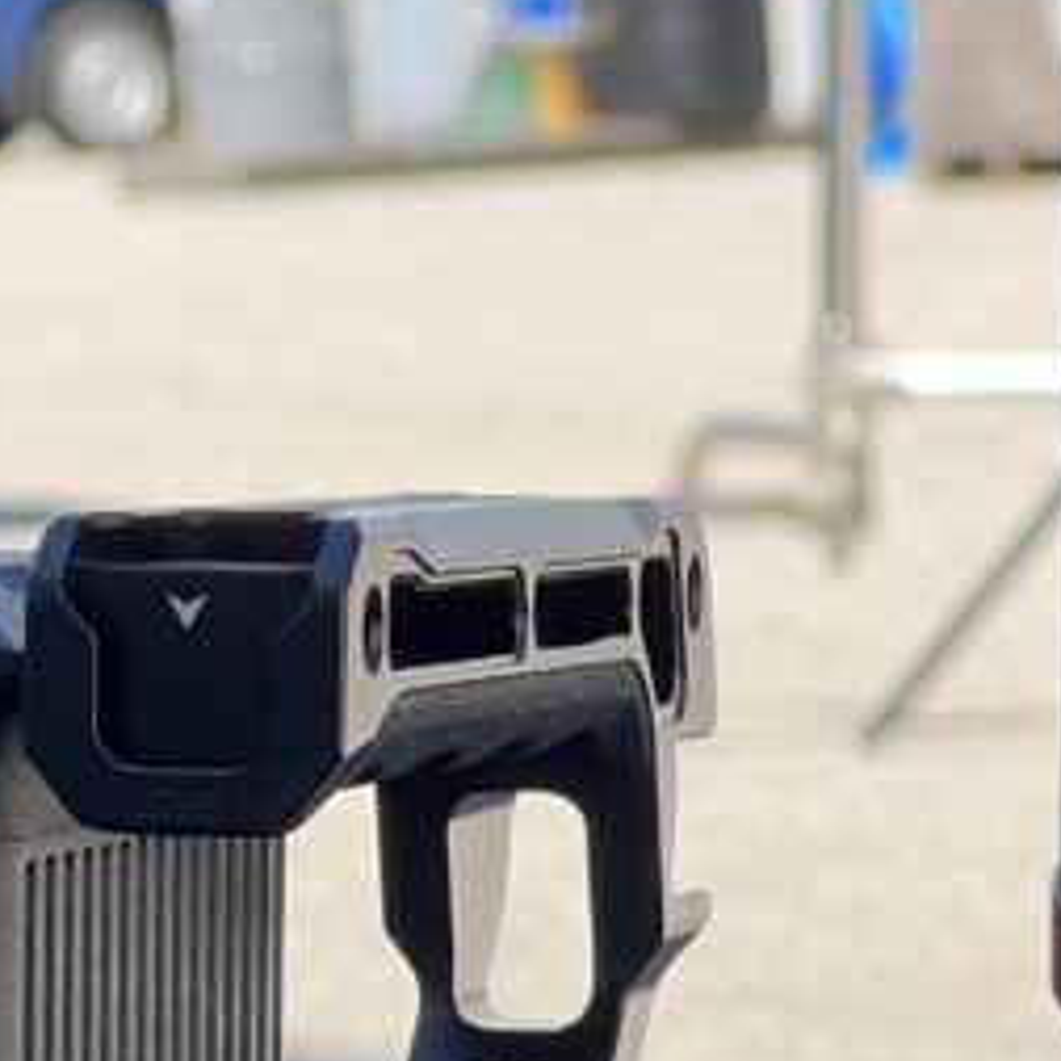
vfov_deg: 6.3
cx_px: 415
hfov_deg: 6.3
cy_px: 1417
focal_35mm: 276
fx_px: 9571
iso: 32
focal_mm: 9
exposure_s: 1/170
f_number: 2.8
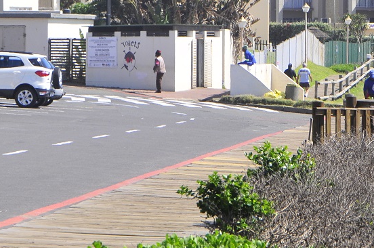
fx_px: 2250
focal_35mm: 217
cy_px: -35
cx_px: 5
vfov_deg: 6.3
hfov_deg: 9.4
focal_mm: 62
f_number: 10
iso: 320
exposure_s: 1/400
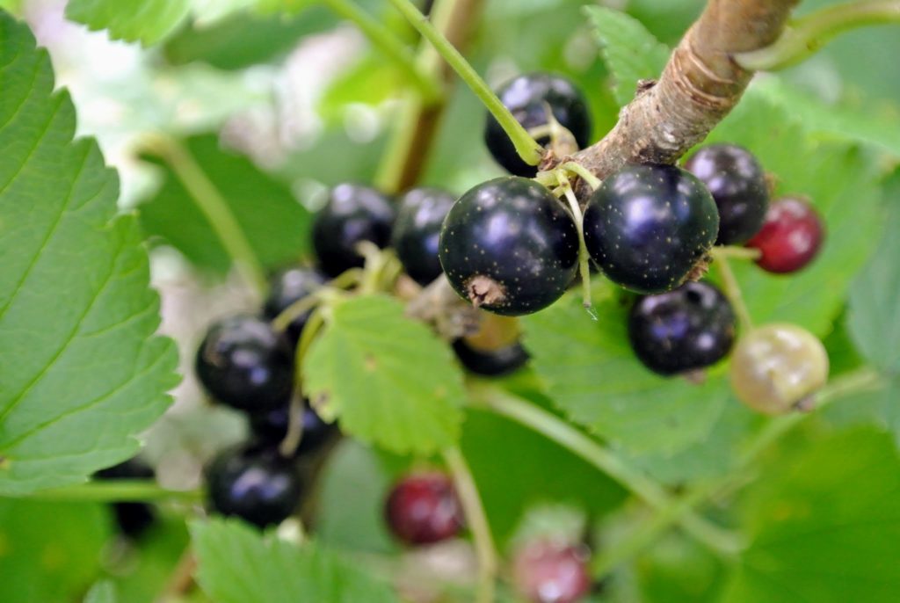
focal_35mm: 61
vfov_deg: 22.3
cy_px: 302
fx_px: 1527
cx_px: 450
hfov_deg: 32.8
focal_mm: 22.7
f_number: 5
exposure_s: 1/100
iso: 800
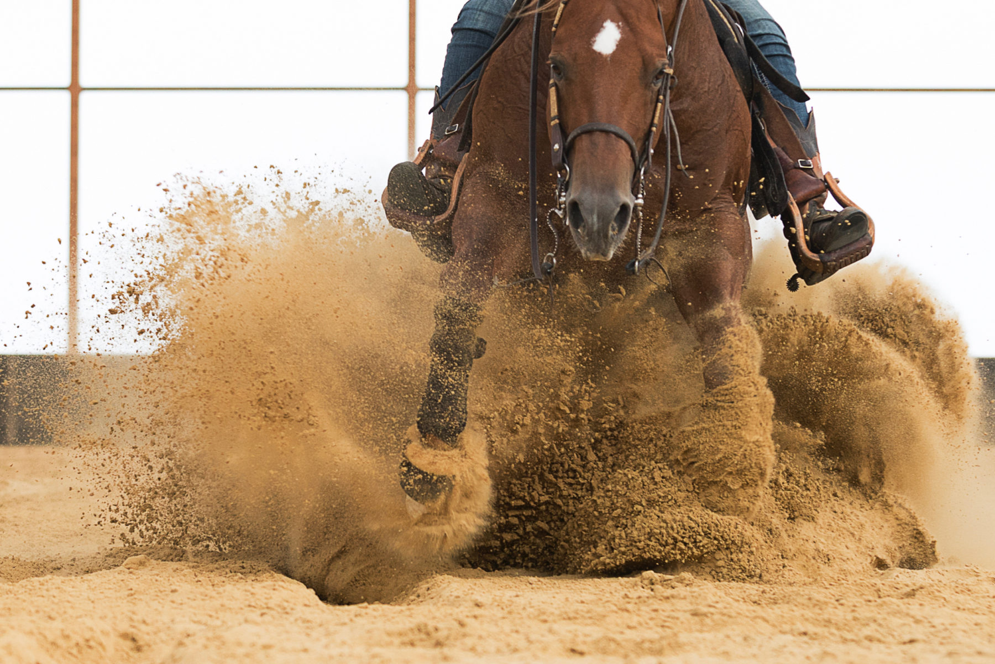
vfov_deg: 19.5
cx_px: 498
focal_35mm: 70
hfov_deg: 28.8
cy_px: 332
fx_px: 1935
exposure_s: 1/1000
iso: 800
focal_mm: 70
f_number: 4
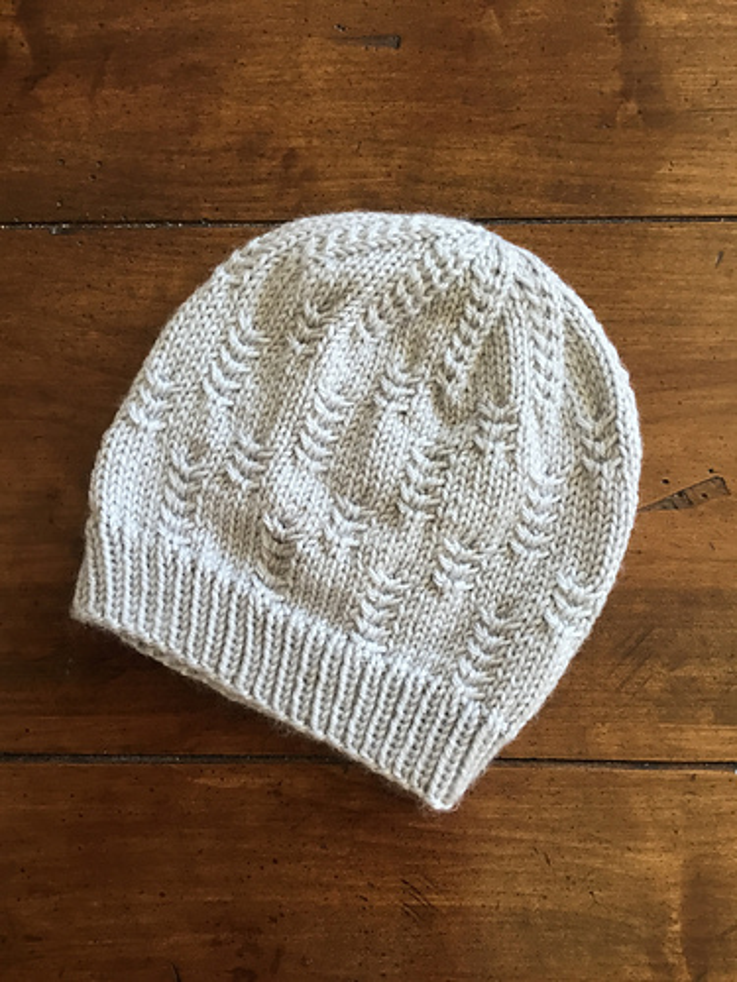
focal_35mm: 31
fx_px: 880
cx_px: 368
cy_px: 491
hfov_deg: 45.4
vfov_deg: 58.4
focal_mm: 3.3
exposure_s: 1/30
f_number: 2.4
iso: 32
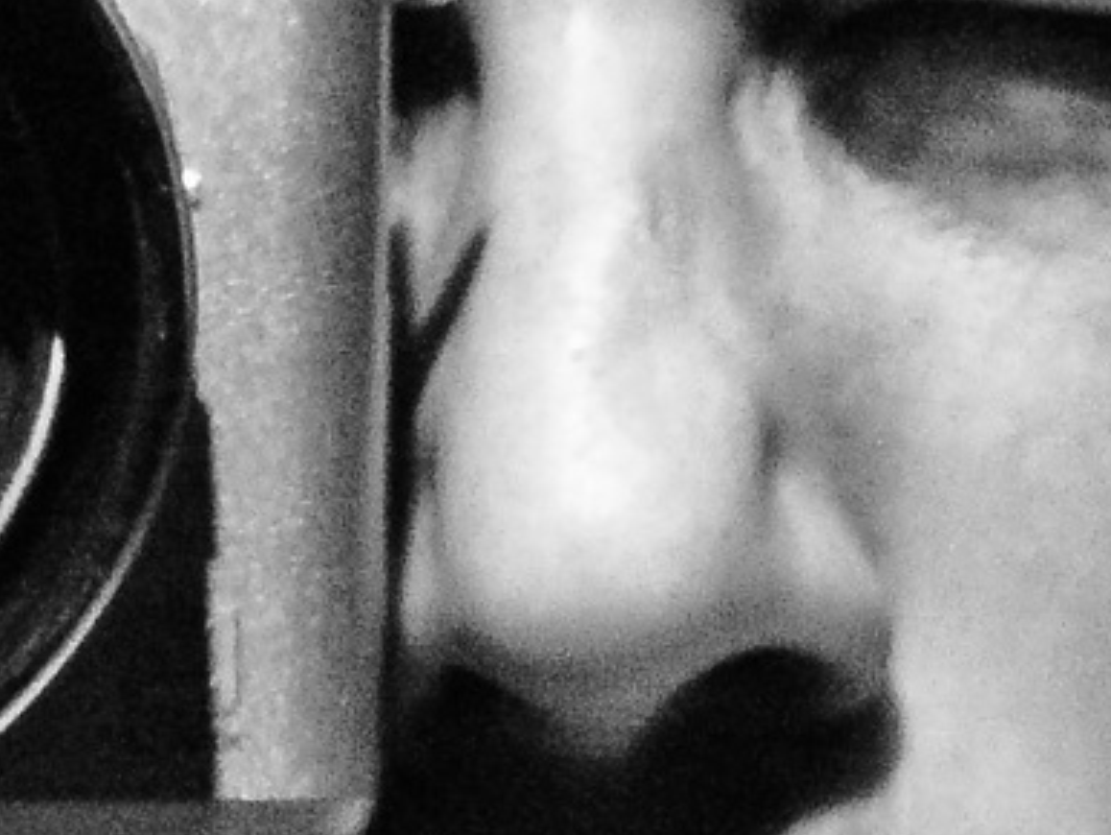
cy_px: 1255
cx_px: -556
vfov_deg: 0.9
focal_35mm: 1610
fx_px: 51705
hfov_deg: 1.2
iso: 400
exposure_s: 1/15
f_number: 2.8
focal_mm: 72
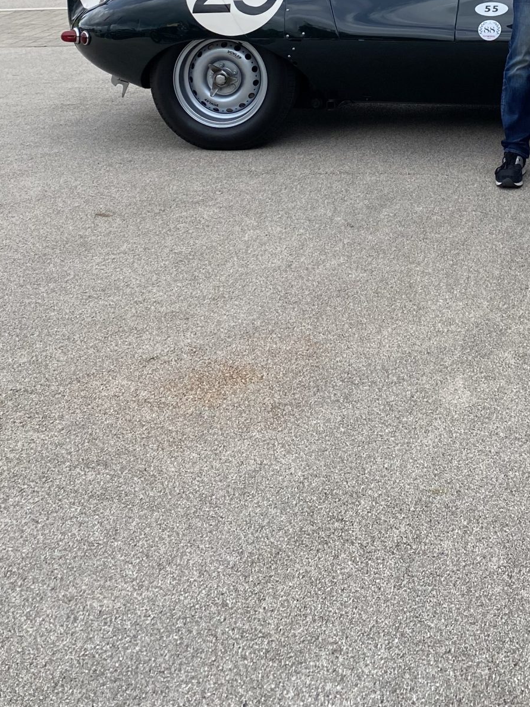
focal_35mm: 56
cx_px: 426
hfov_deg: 25.6
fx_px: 1144
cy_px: -40
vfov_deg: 31.1
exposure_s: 1/1996
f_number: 1.8
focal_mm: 4.25
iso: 32
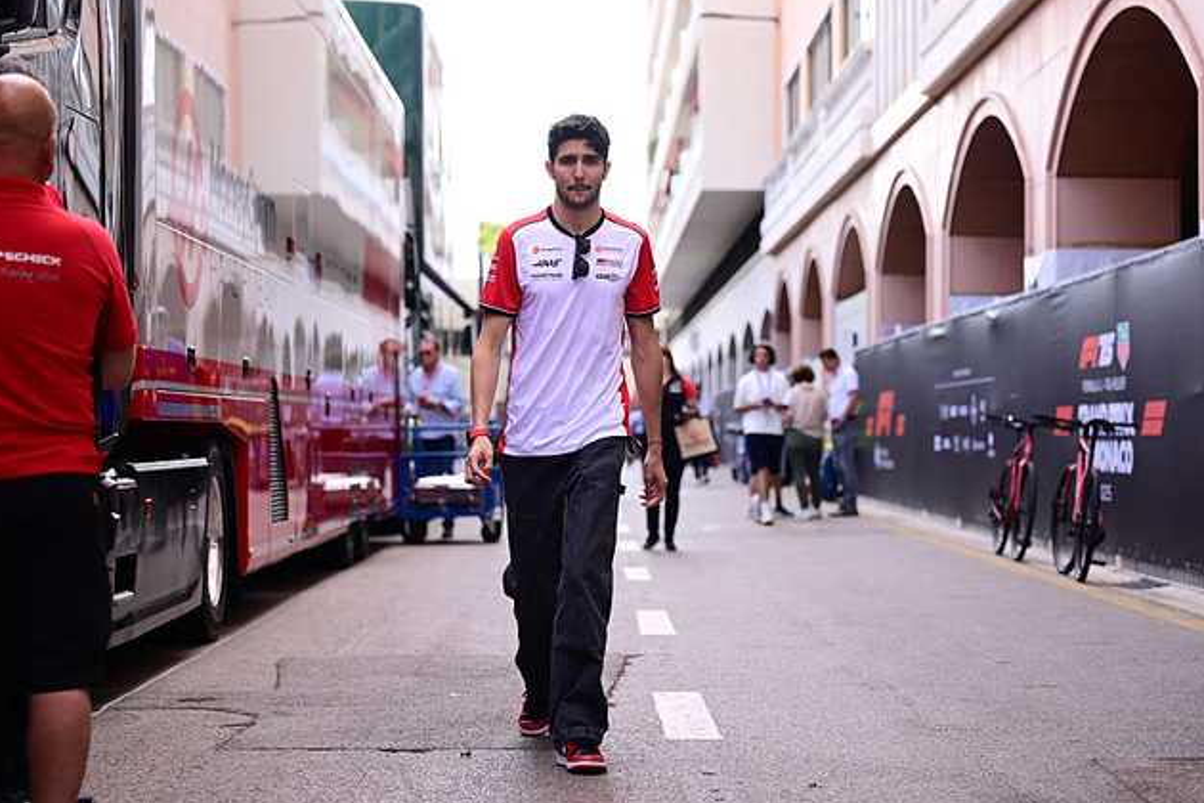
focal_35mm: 80
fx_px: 2675
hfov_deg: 25.4
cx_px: 613
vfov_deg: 17.1
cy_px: 375
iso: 320
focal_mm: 70
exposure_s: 1/640
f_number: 2.8
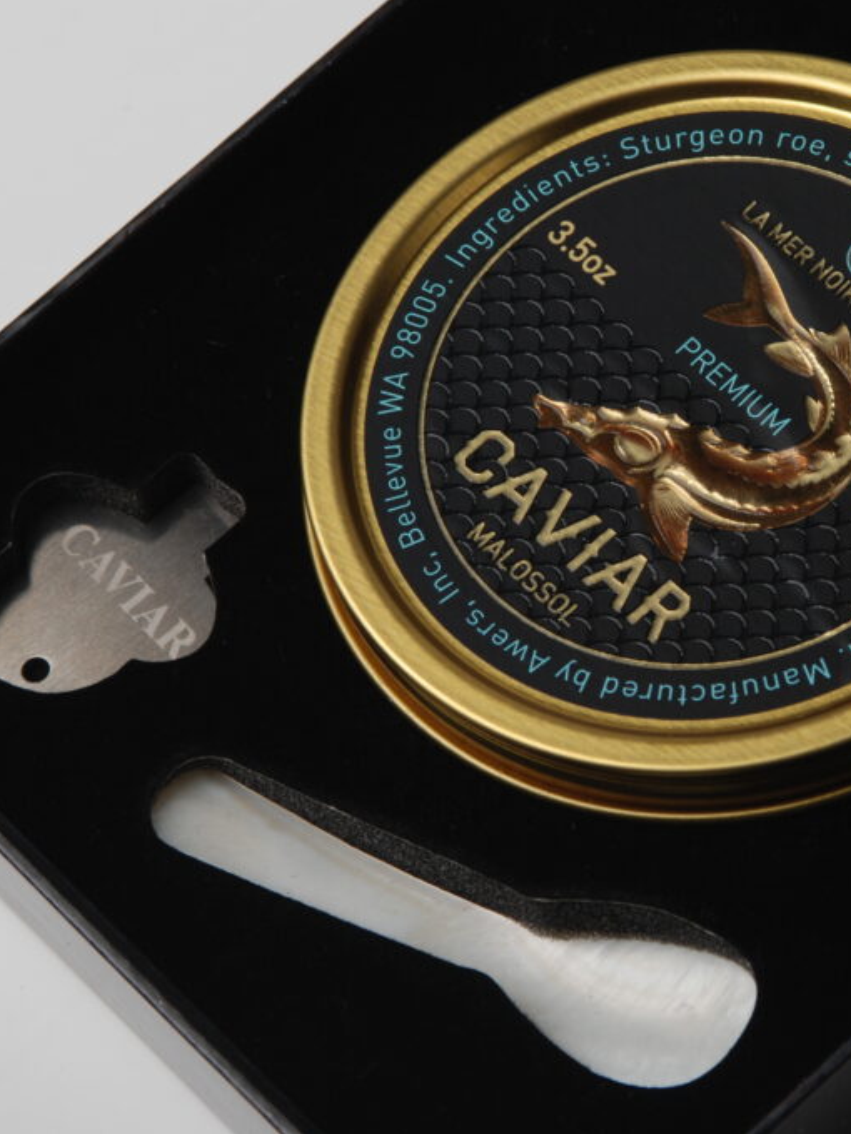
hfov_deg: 7.0
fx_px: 6982
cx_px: 661
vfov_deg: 9.3
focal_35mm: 213
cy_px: 566
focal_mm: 98
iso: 100
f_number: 10
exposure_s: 1/100
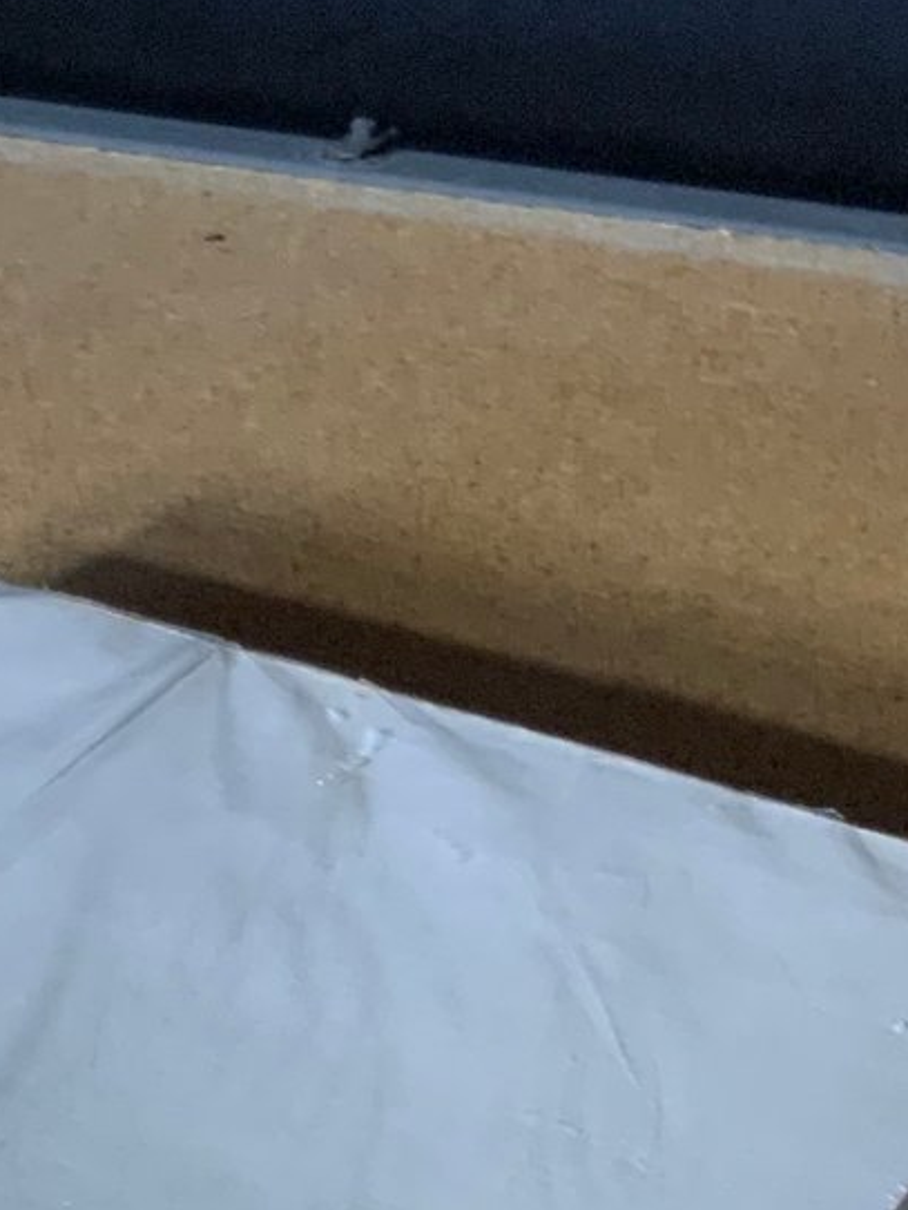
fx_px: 3739
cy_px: 1482
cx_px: -125
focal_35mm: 107
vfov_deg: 17.4
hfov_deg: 13.5
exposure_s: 1/120
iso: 50
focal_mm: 3
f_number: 1.8
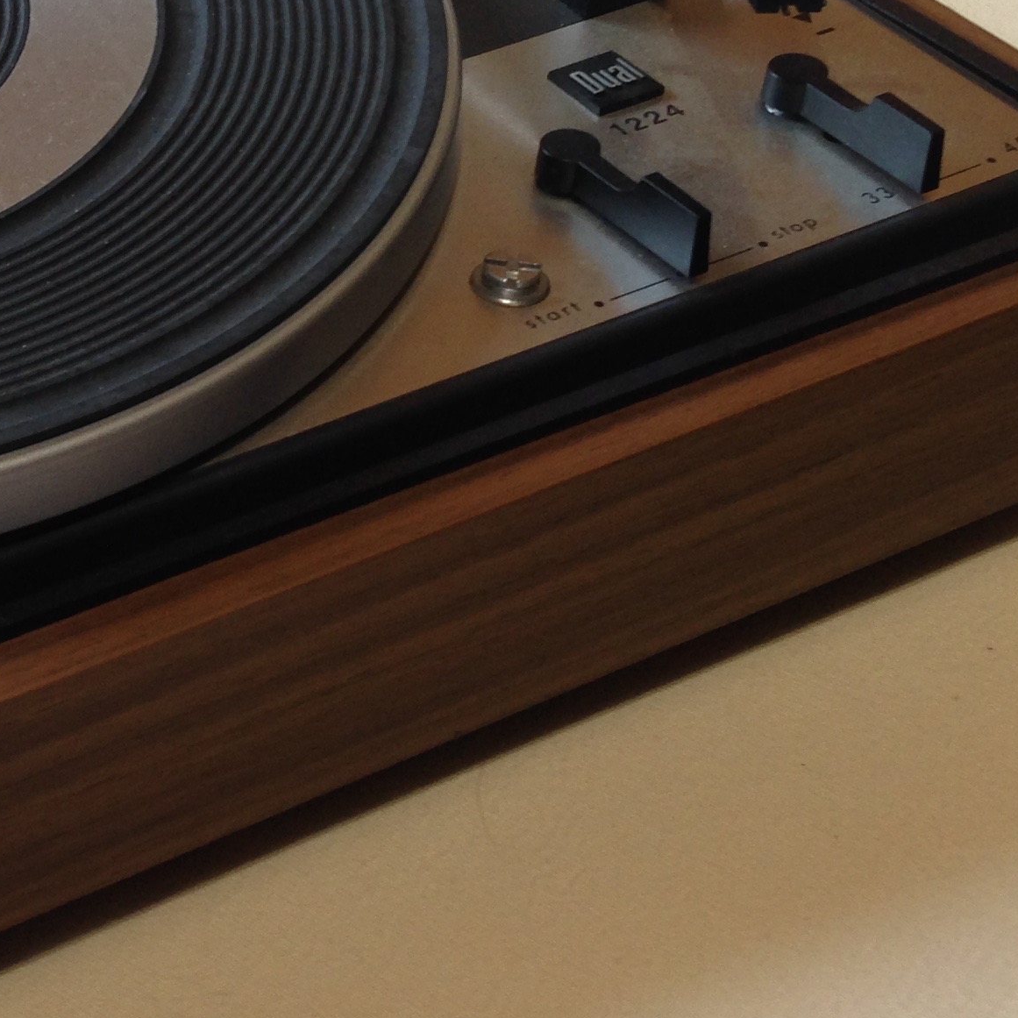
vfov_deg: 21.1
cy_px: 354
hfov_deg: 20.0
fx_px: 2728
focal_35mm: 82
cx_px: -167
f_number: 2.4
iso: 50
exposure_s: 1/30
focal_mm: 4.12
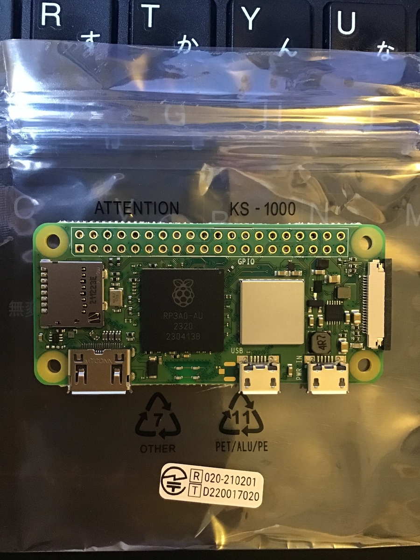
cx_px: 210
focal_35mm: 31
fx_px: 502
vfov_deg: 58.4
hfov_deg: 45.4
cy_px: 280
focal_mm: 3.3
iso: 200
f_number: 2.4
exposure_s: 1/15
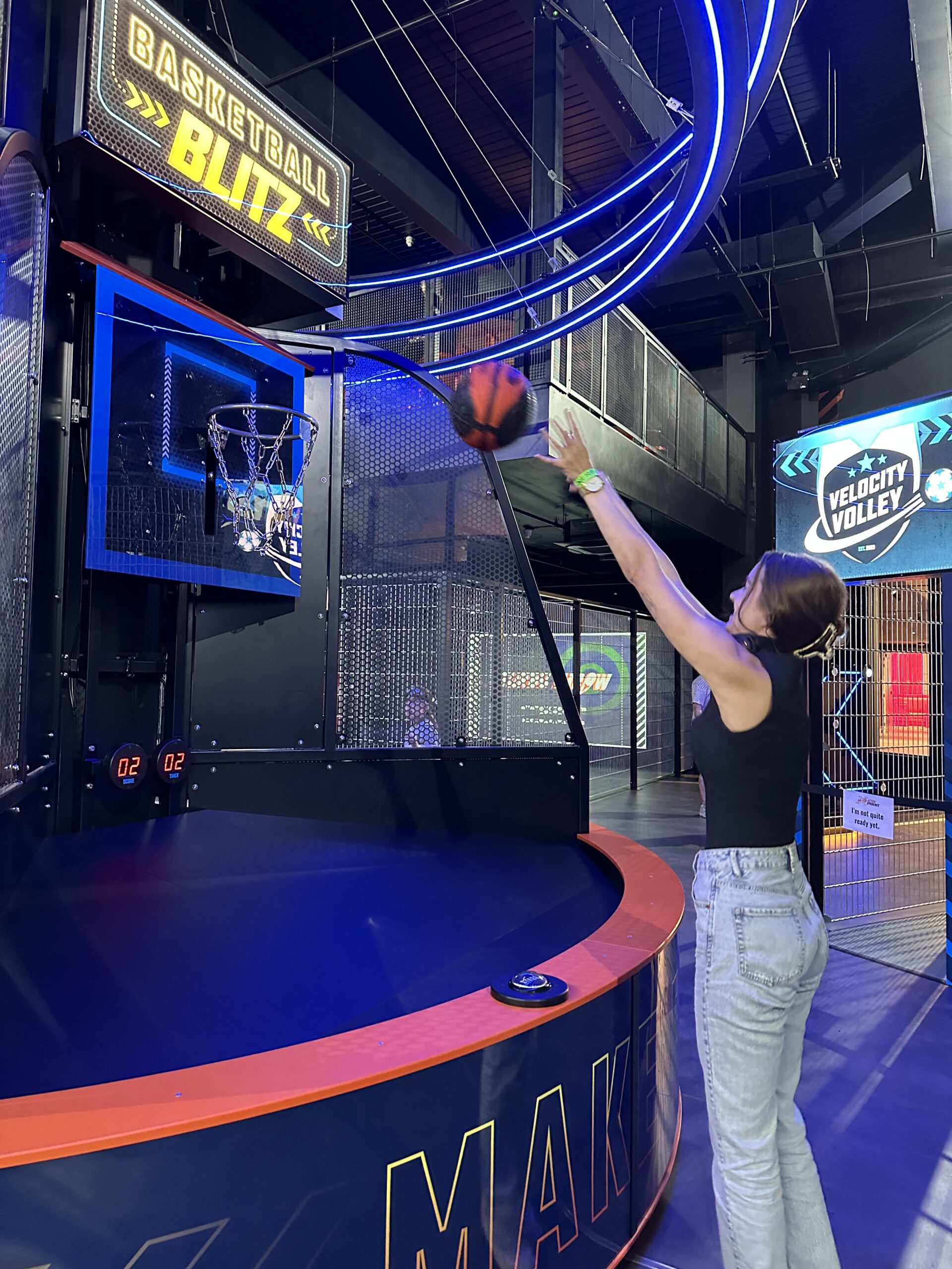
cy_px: 634
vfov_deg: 71.6
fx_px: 880
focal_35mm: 24
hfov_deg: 56.8
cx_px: 476
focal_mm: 6.86
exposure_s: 1/50
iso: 800
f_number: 1.78
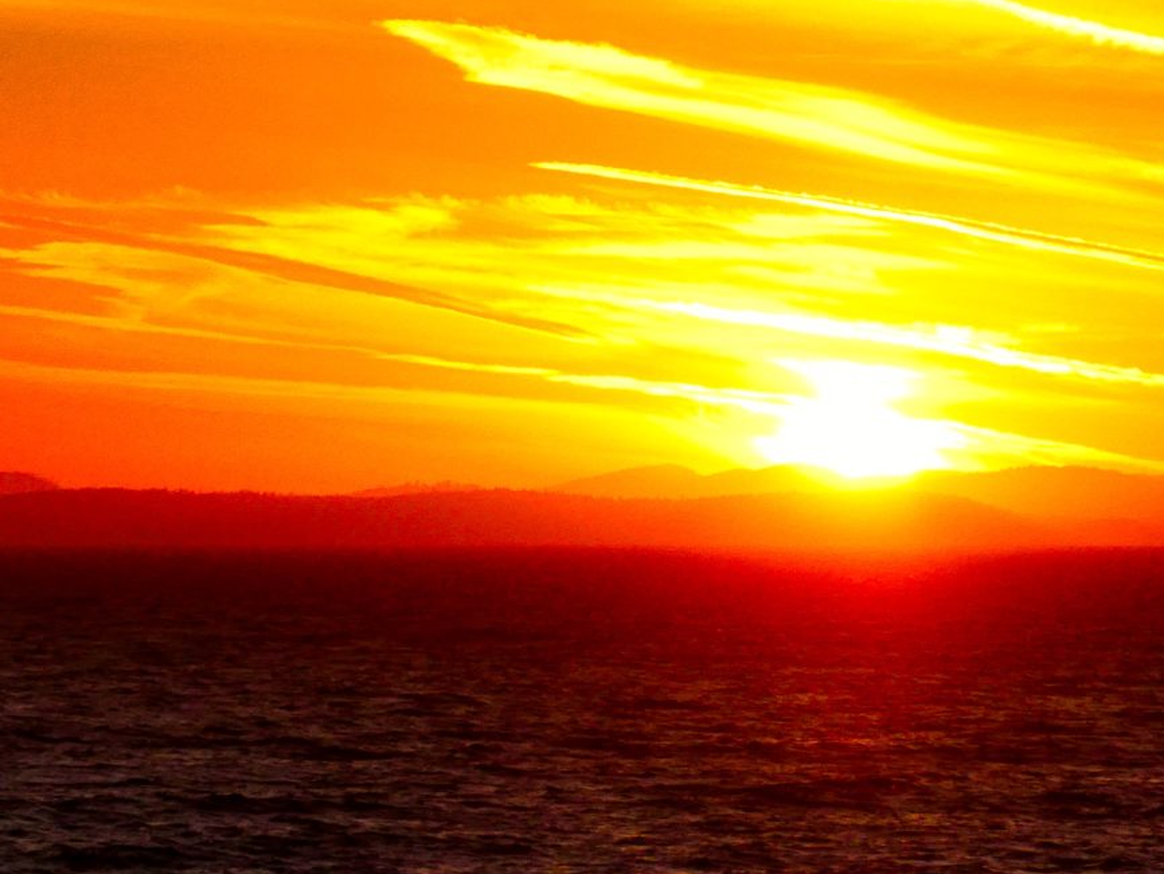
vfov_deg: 4.2
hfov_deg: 5.5
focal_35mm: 357
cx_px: 742
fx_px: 12008
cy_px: 297
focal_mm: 27.1
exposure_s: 1/500
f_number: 5.4
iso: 80
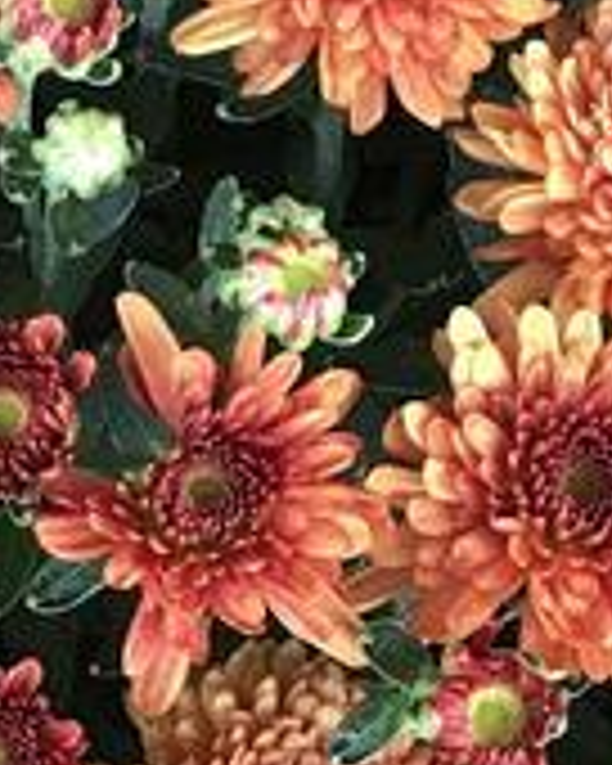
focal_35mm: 161
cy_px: 441
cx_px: 72
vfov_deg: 12.0
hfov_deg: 9.6
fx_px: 3645
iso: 32
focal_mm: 3.99
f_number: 1.8
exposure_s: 1/30
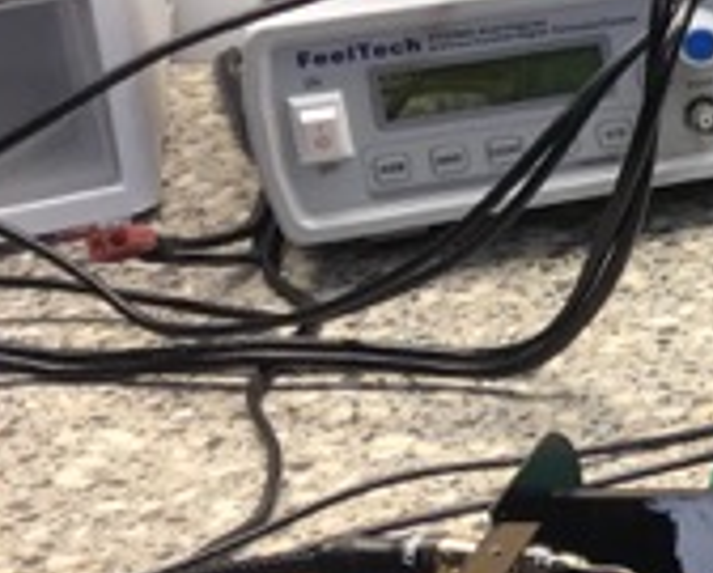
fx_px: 2748
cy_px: 136
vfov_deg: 11.9
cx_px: 1651
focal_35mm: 130
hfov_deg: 12.2
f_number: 1.8
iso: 25
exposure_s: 1/30
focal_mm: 3.99
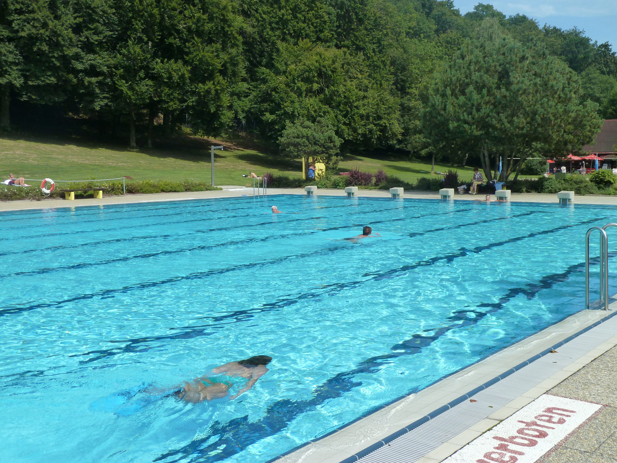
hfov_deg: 50.1
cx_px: 308
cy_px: 232
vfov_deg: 38.7
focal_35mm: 37
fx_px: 659
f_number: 5
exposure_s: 1/500
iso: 125
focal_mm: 6.1
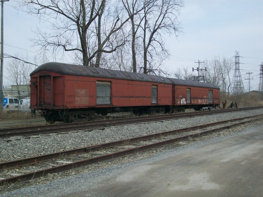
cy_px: 98
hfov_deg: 38.2
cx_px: 132
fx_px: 380
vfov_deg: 29.1
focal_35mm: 50
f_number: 3.6
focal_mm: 8.8
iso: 64
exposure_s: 1/640
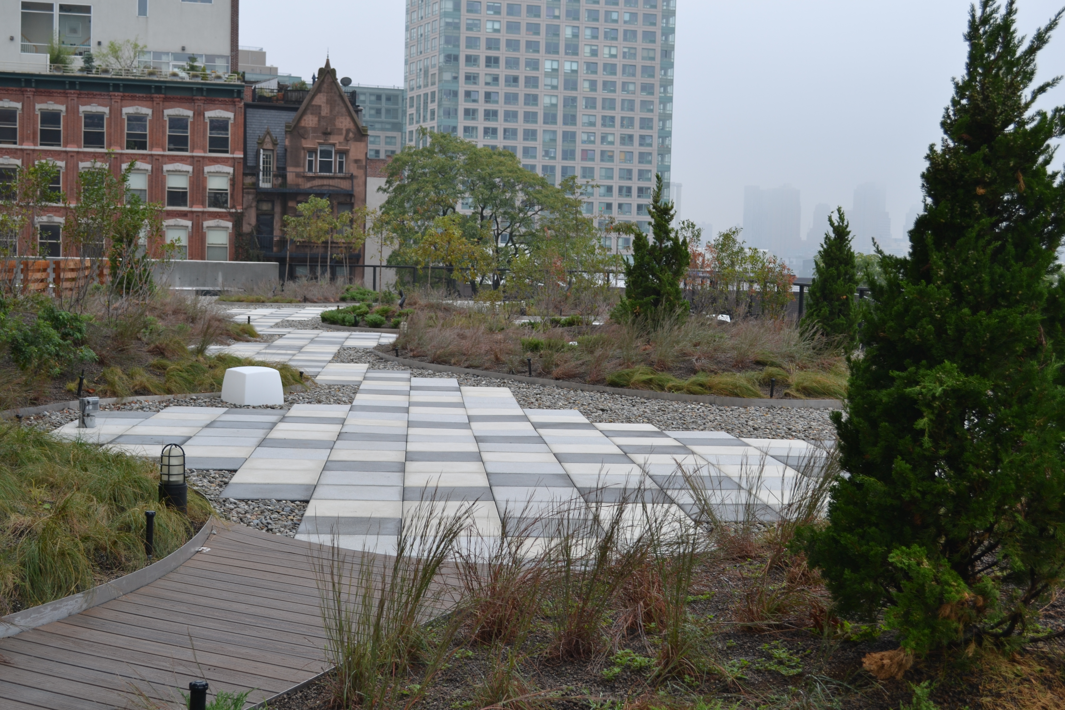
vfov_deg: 28.1
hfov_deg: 41.1
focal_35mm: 48
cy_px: 355
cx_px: 532
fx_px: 1420
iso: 100
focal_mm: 32
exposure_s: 1/160
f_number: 6.3
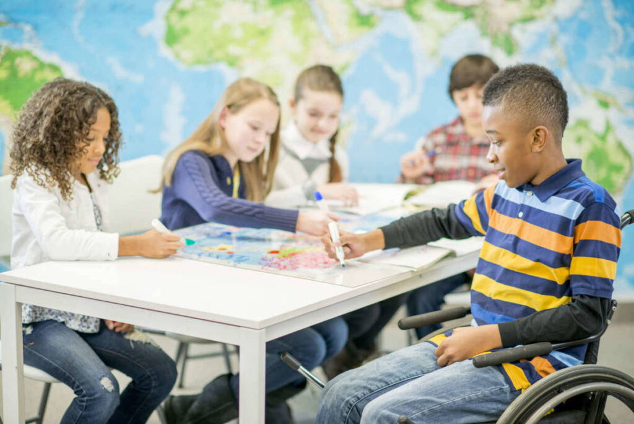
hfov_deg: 23.9
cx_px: 317
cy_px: 212
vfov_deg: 16.1
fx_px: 1498
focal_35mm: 85
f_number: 2
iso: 200
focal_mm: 85
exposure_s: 1/200
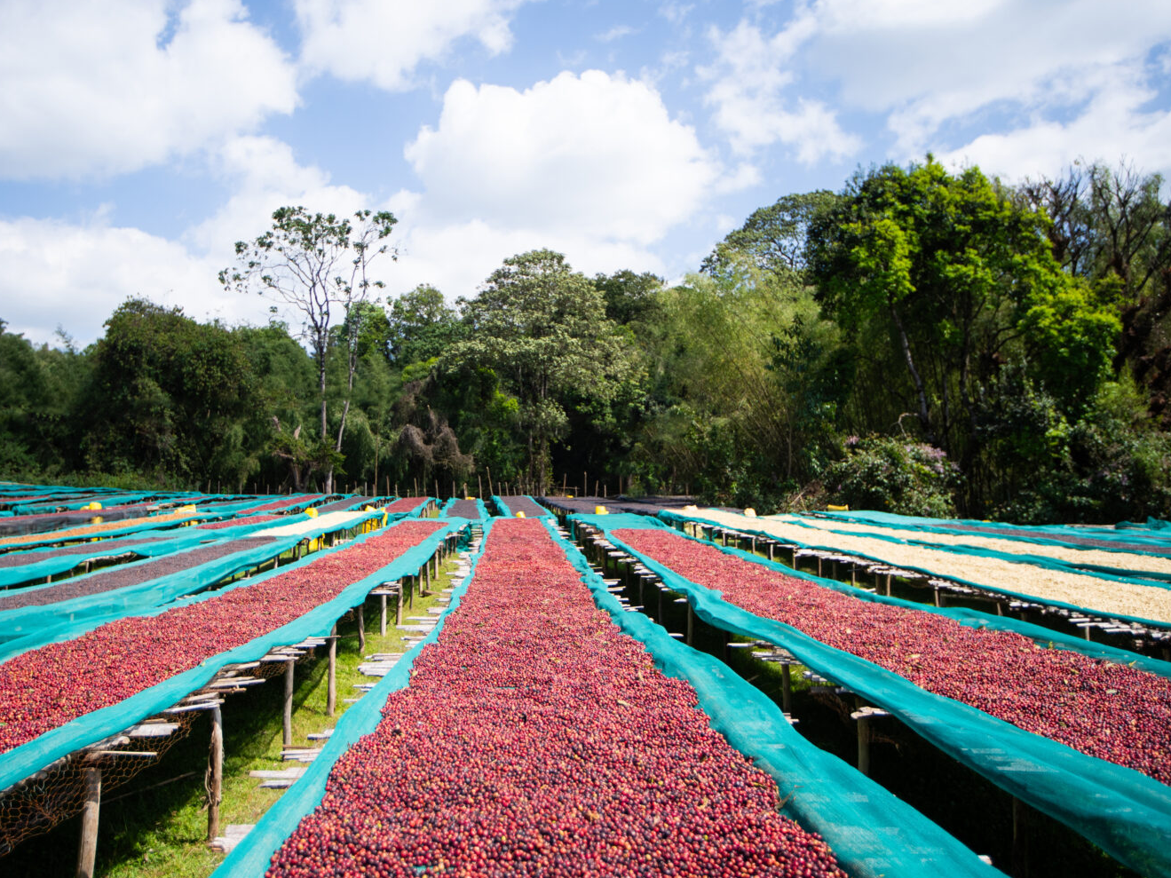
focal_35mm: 28
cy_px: 429
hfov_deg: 63.2
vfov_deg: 49.7
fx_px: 947
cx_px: 506
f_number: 2.8
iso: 500
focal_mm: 25
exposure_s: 1/5000
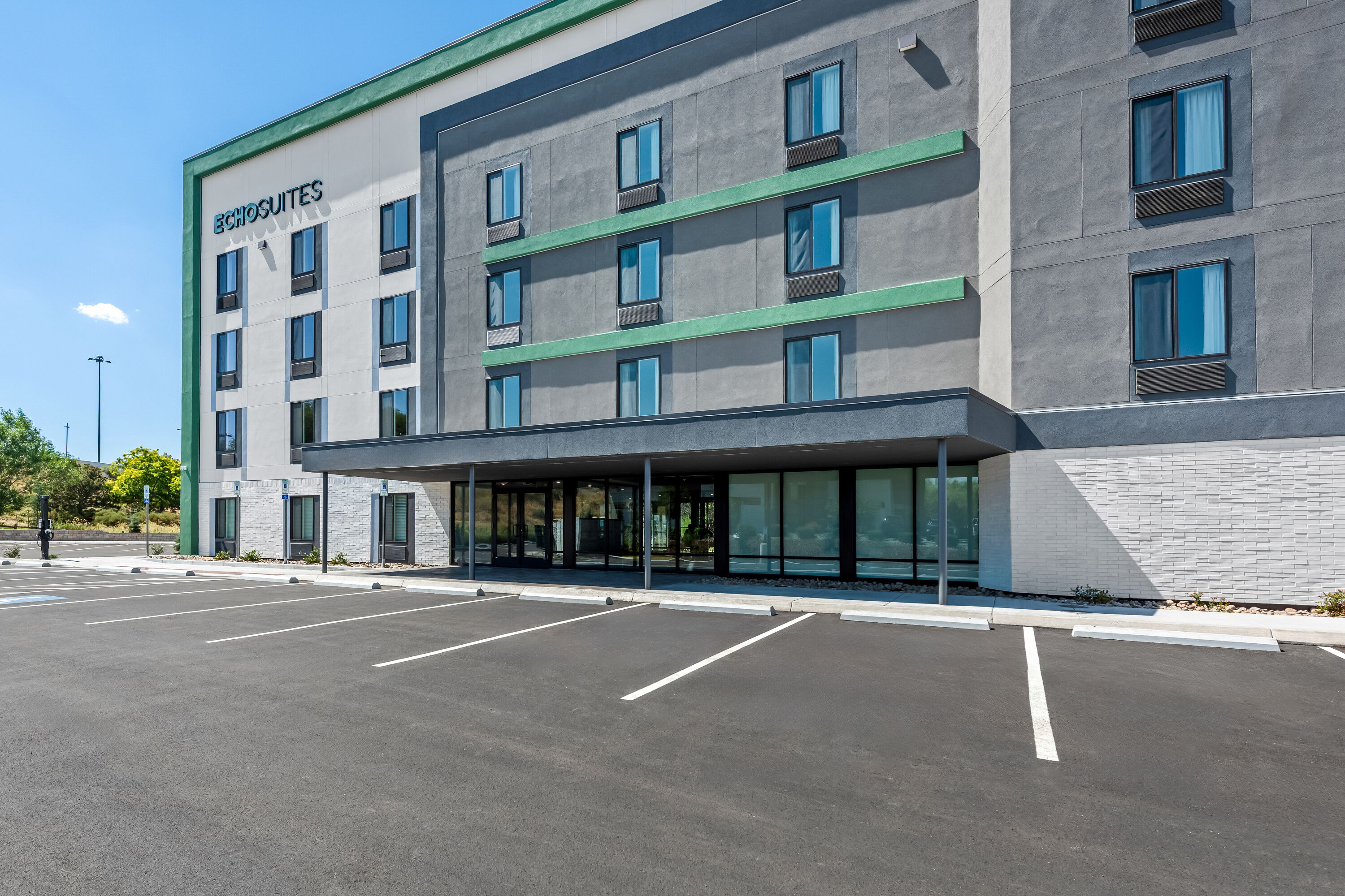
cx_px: 672
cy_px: 448
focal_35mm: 14
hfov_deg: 104.3
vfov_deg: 81.2
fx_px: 523
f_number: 8
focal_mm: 14
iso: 250
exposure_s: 1/400
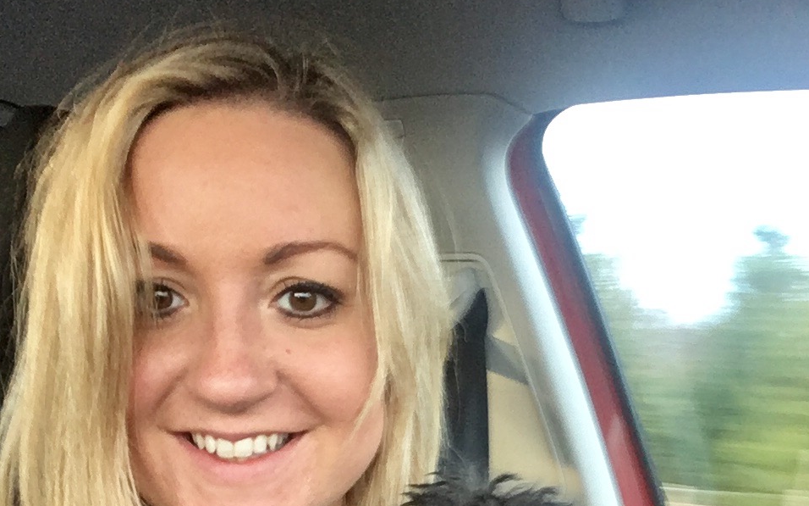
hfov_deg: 45.3
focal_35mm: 44
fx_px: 970
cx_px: 405
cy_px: 518
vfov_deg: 27.4
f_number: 2.4
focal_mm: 2.15
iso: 125
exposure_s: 1/33
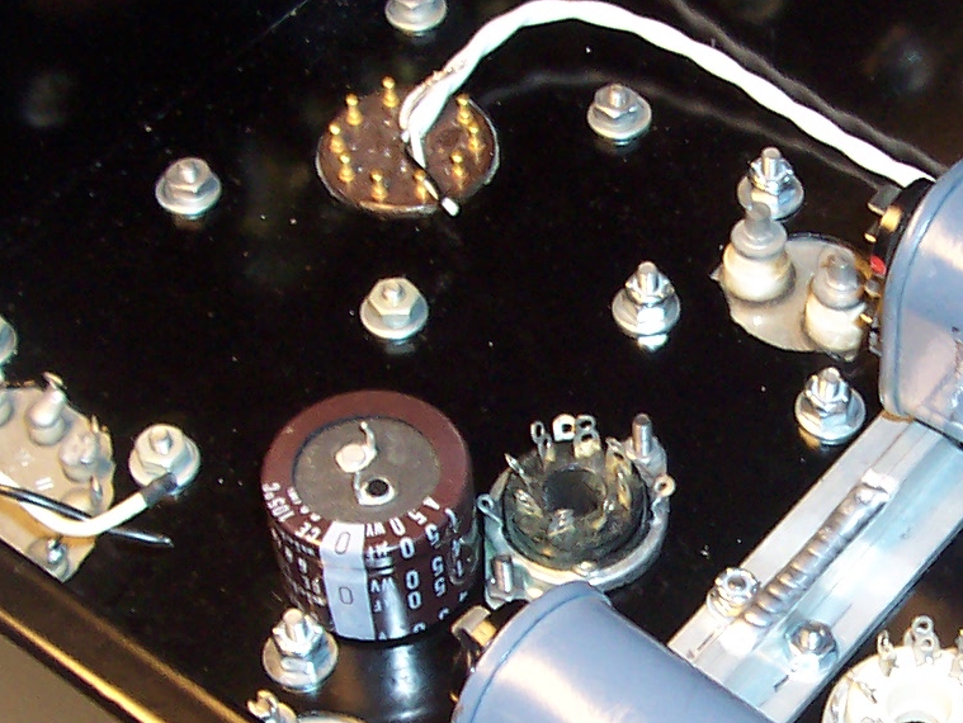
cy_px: 505
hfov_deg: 19.4
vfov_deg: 14.9
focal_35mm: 99
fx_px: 2755
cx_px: 875
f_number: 2.8
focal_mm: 5.6
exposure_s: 1/60
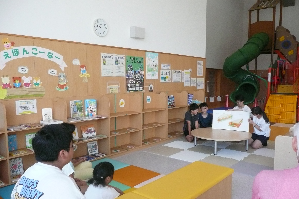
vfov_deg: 43.6
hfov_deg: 61.9
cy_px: 107
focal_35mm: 30
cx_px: 149
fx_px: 249
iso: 400
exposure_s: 1/320
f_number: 3.3
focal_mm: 4.6
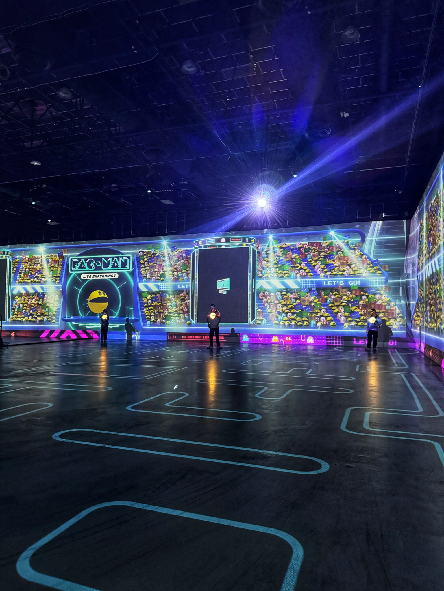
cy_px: 296
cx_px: 222
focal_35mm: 24
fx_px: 410
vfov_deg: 71.6
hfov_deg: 56.8
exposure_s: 1/36
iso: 1000
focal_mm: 6.76
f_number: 1.78
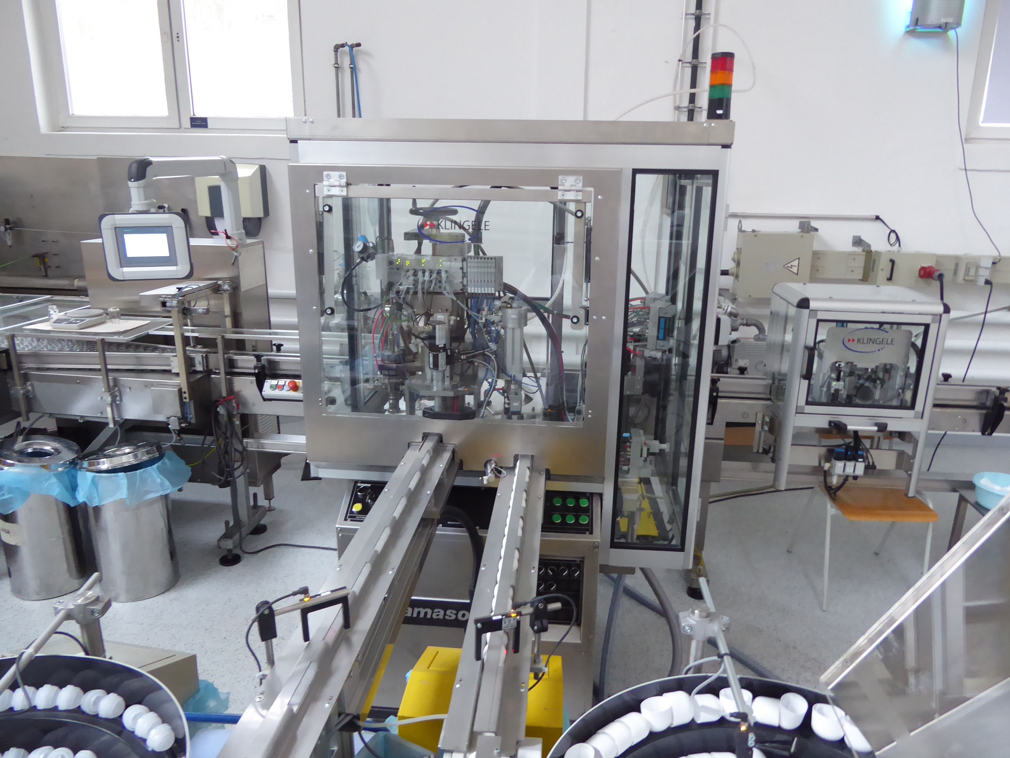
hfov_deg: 69.4
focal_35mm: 25
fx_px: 729
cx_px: 505
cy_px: 379
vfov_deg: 54.9
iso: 400
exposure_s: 1/15
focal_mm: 4.3
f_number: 3.3
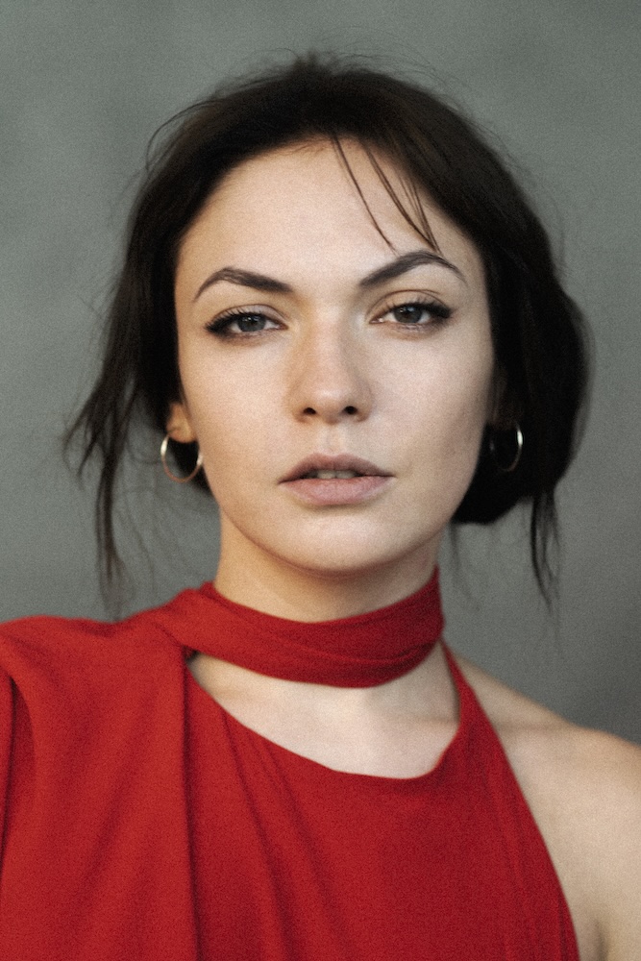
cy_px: 480
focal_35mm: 85
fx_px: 2269
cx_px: 320
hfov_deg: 16.1
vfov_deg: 23.9
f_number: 2.8
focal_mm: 85
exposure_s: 1/100
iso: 400
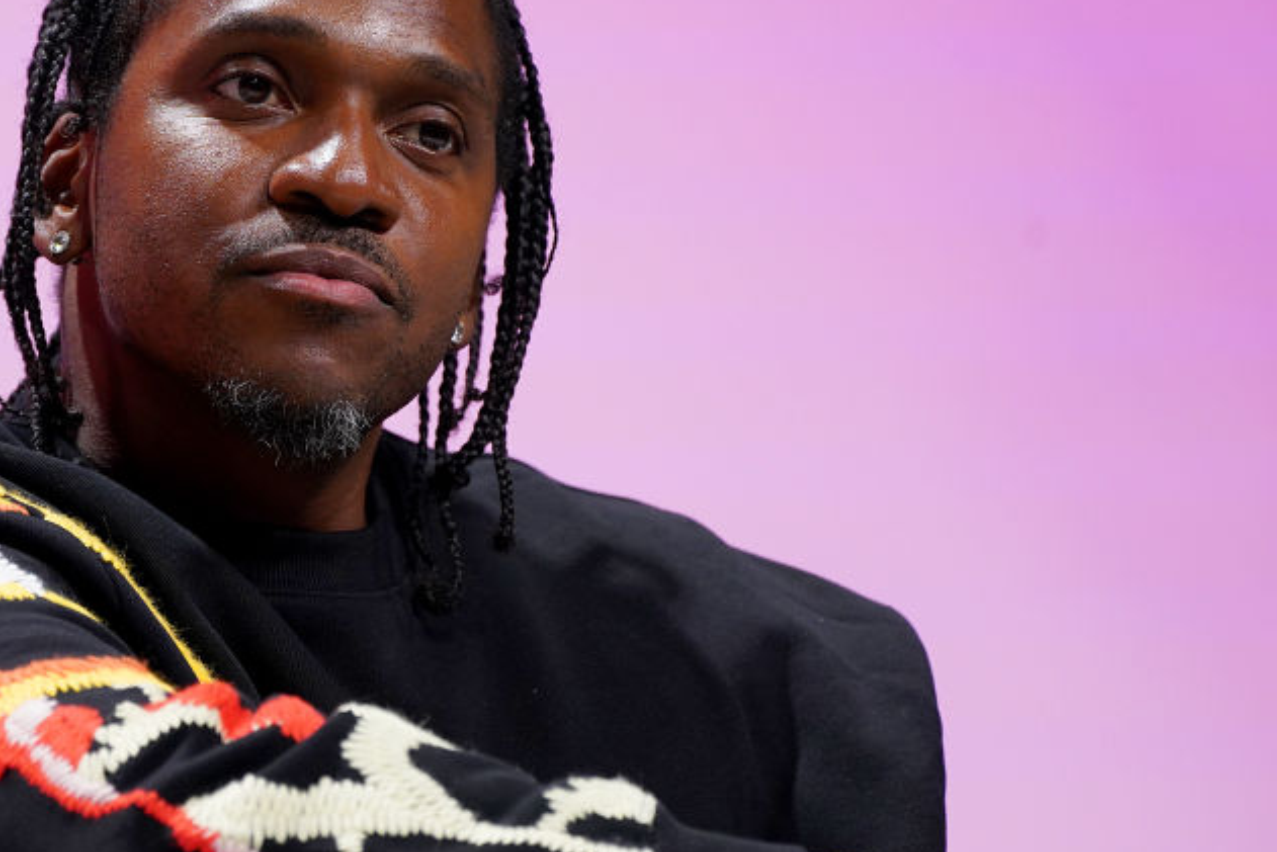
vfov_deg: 2.3
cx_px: 322
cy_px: 371
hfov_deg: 3.4
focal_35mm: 600
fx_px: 21287
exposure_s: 1/200
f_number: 5.6
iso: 2000
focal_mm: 370
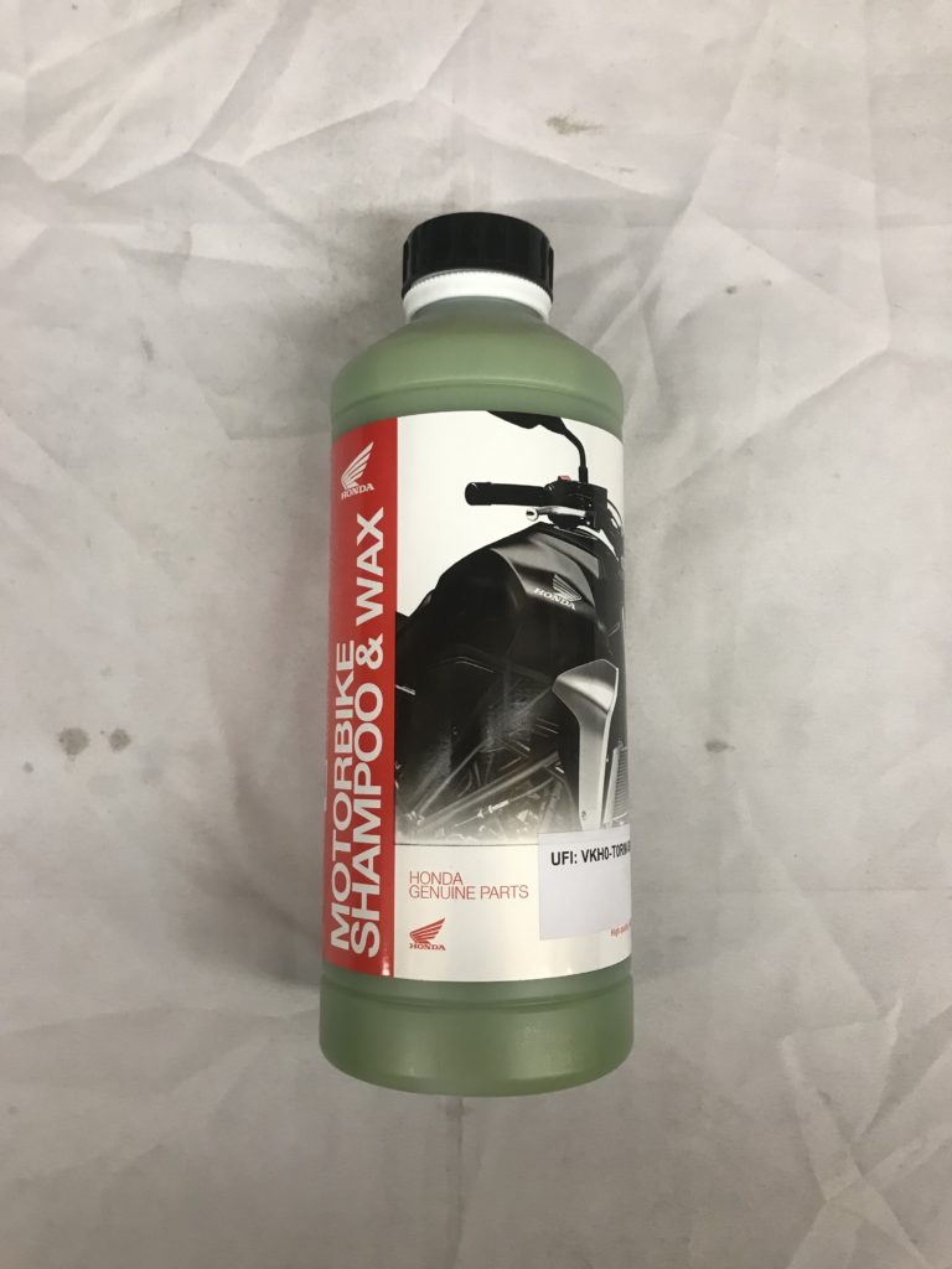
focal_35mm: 28
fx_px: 1027
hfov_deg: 49.7
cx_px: 476
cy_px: 634
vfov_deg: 63.4
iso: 32
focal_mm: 3.99
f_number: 1.8
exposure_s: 1/25
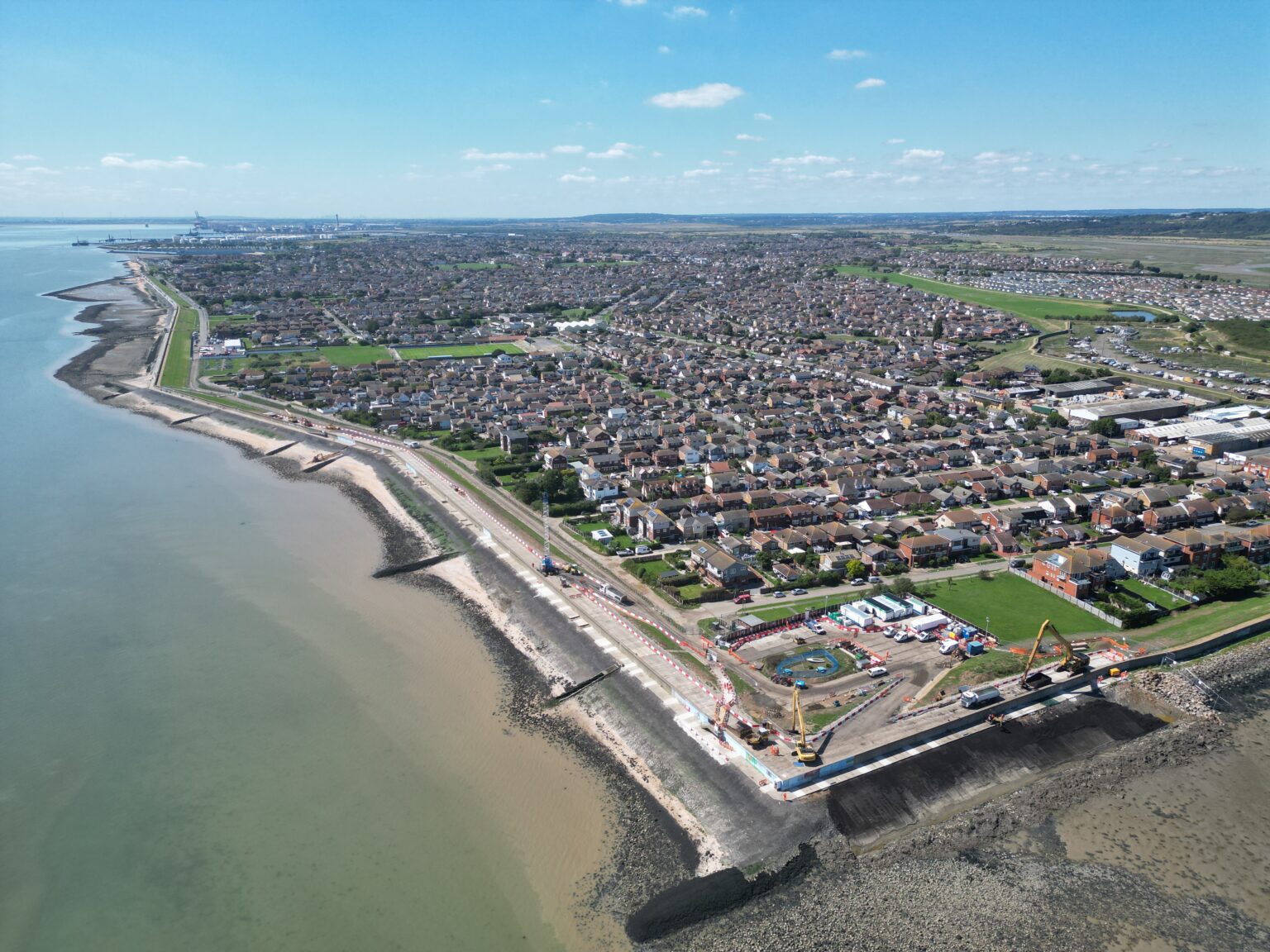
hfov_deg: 71.6
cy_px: 476
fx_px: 881
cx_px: 635
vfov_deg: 56.8
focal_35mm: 24
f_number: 1.7
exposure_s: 1/2500
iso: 120
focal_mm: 6.72
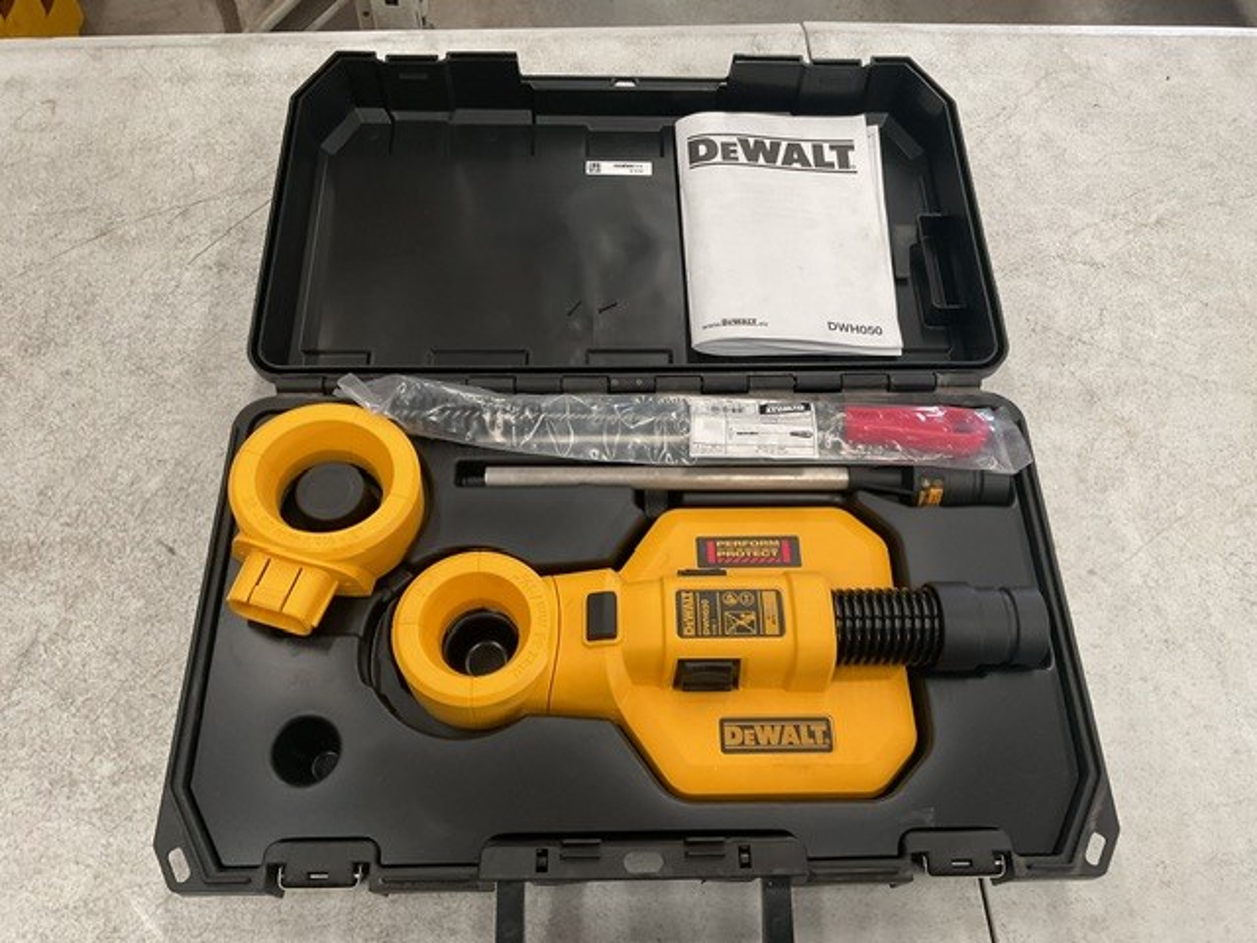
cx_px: 628
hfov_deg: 61.7
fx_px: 1053
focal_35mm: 29
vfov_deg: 48.2
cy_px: 472
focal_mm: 3
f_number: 1.8
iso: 80
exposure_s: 1/50
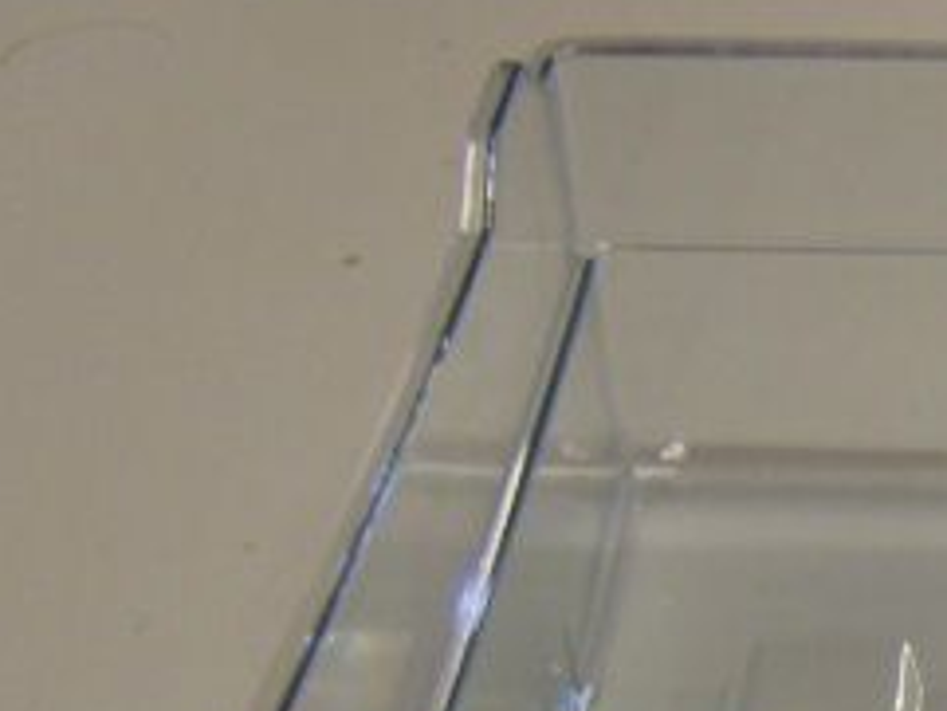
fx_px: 2545
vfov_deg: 15.3
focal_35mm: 93
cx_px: 1187
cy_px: 888
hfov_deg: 19.6
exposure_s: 1/30
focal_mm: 7.4
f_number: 2.8
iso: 183
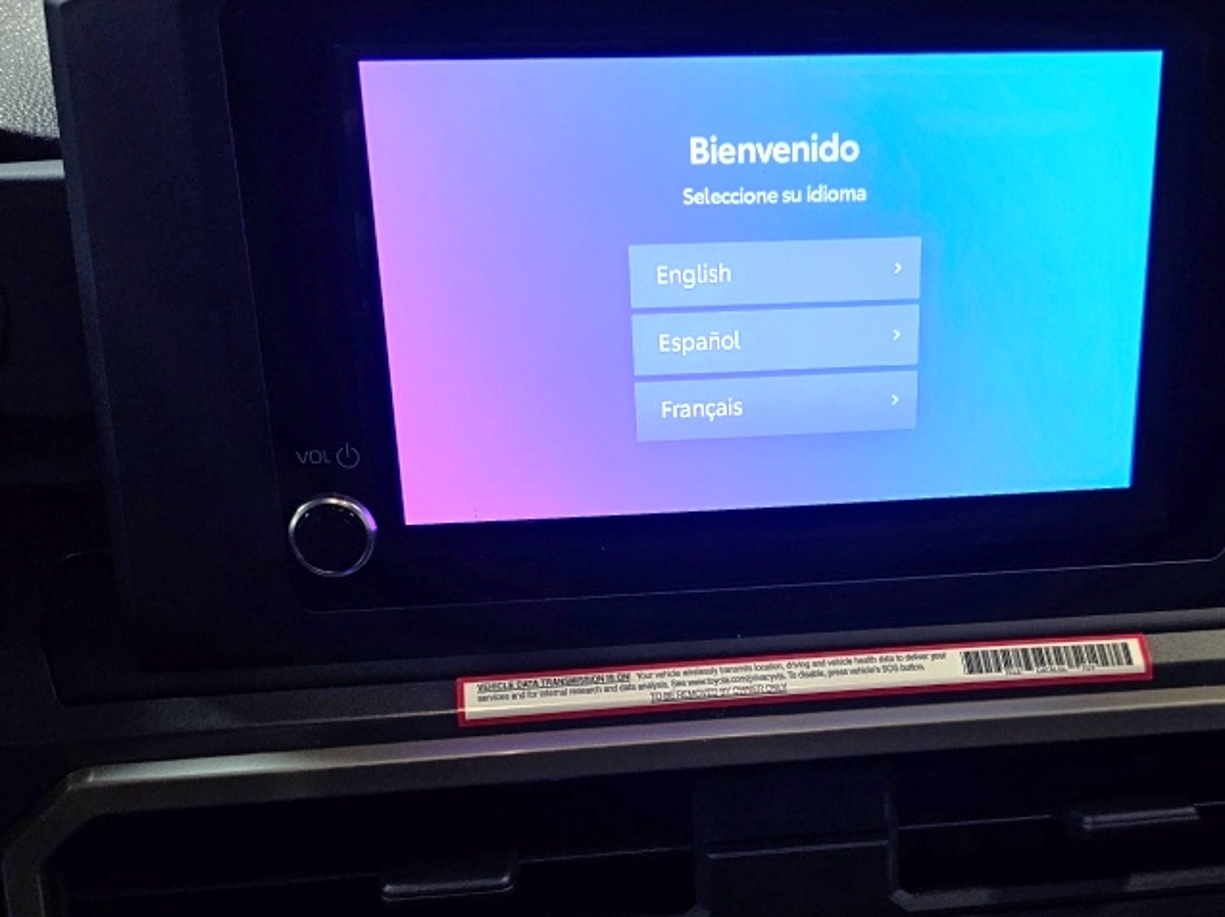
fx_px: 1309
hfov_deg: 49.9
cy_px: 646
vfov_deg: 38.0
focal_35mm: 37
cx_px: 719
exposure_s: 1/120
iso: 400
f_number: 1.7
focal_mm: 6.3
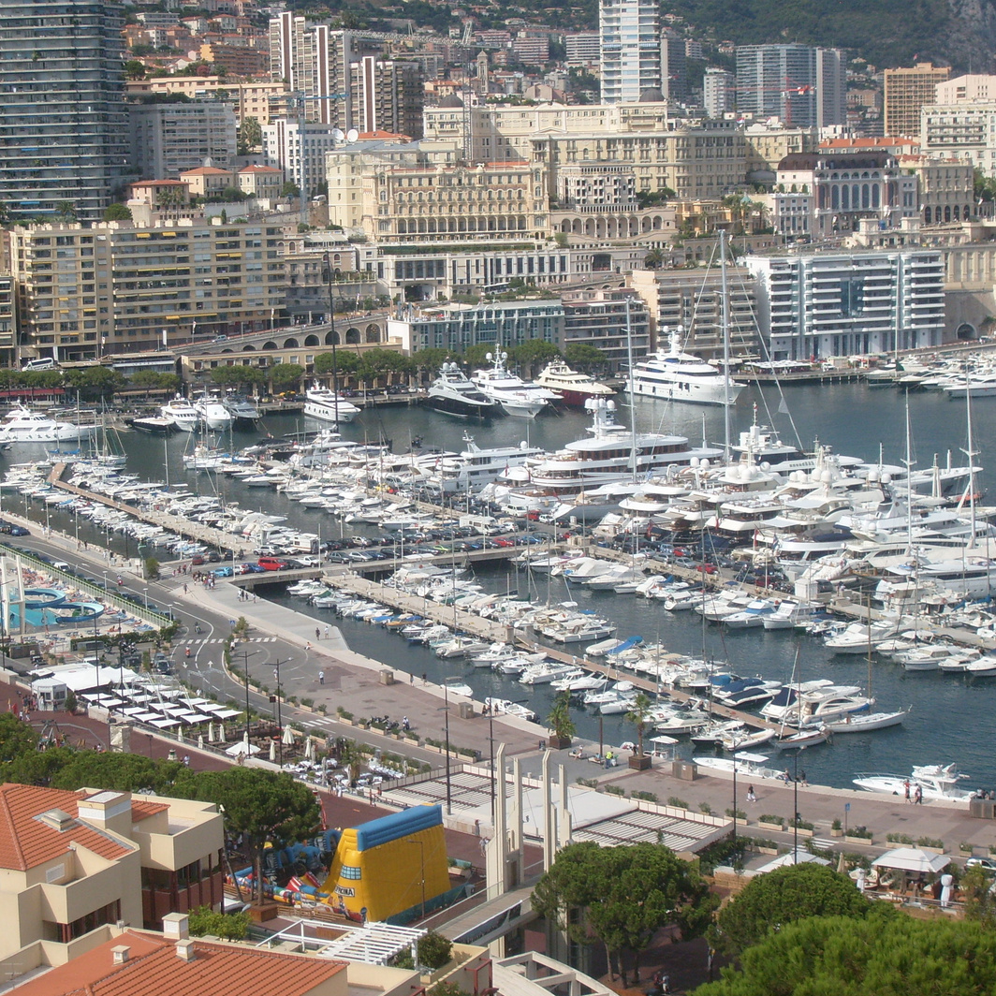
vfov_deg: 23.7
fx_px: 2376
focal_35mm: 73
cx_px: 382
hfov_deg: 23.6
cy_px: 505
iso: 80
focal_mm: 10.3
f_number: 9.1
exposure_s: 1/180
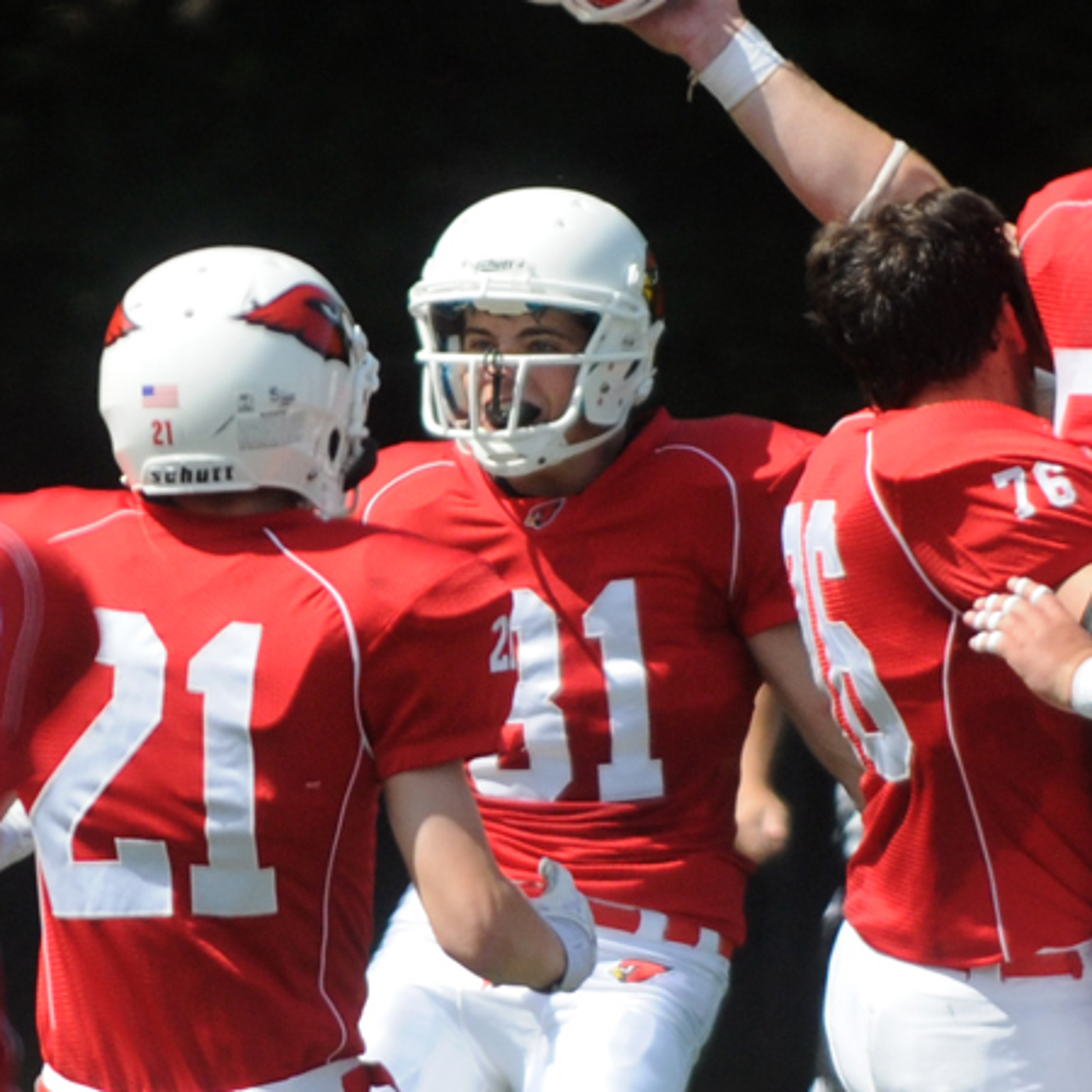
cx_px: 565
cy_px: 976
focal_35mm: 1132
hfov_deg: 1.5
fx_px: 40401
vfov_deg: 1.5
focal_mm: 200
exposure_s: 1/2000
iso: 250
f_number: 4
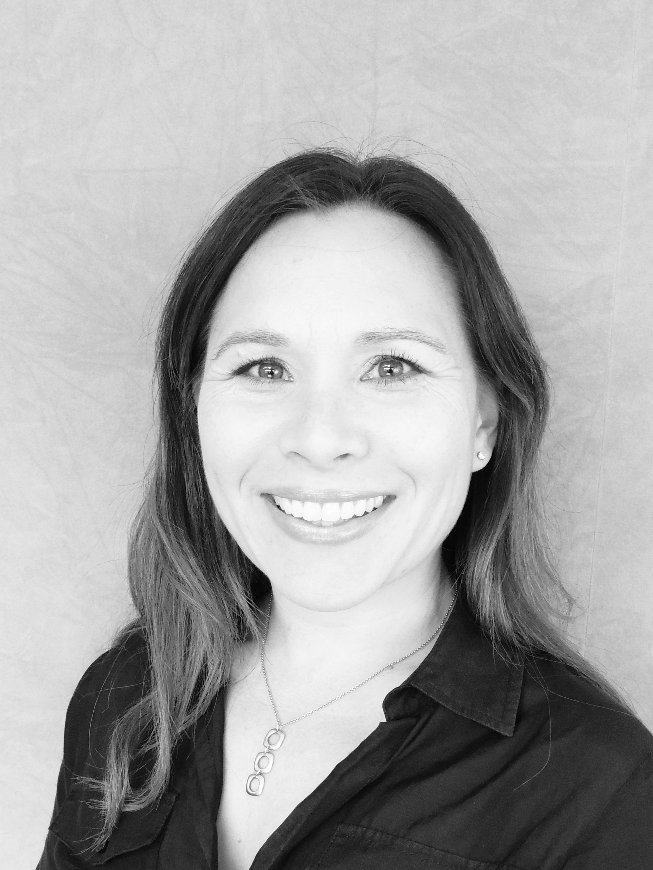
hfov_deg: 43.0
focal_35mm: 33
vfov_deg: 55.3
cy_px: 435
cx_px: 326
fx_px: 830
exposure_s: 1/50
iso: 360
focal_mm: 5.8
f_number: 3.2
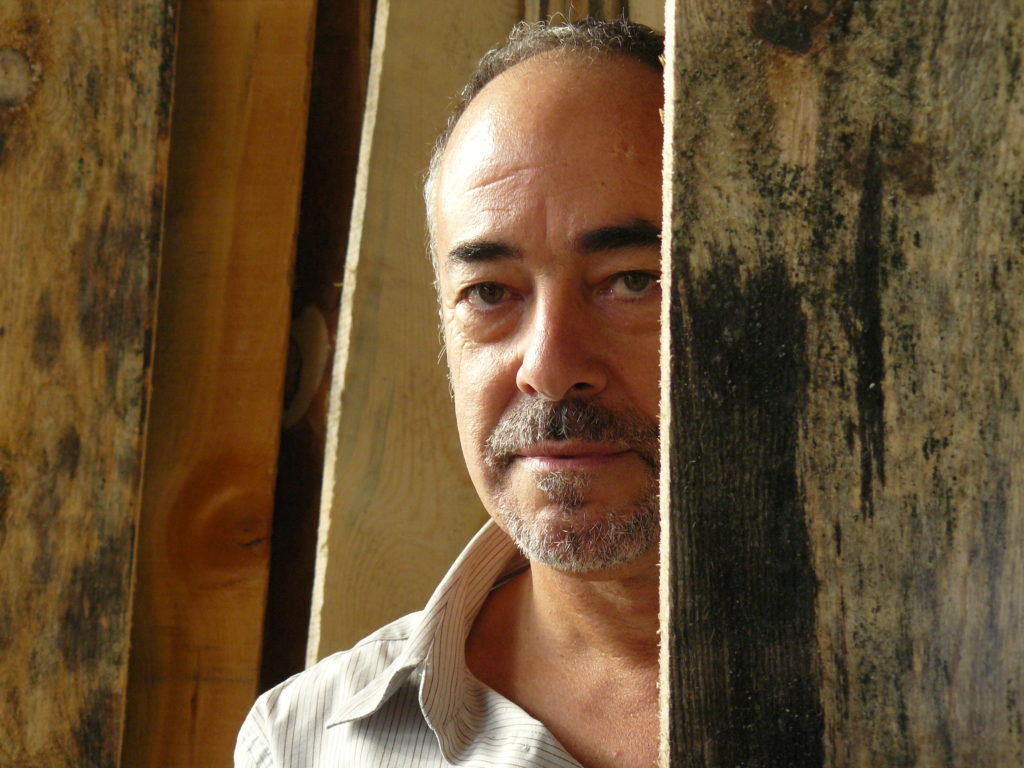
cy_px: 384
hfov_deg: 25.7
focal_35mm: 76
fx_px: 2248
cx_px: 512
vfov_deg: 19.4
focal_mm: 12.6
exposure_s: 1/100
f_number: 3.2
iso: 200
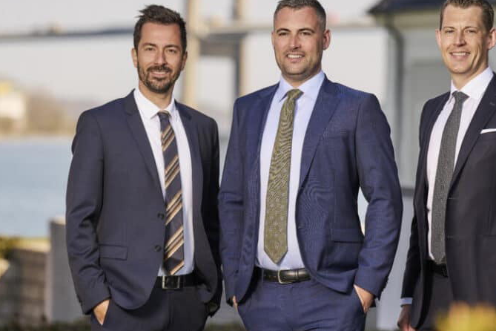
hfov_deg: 8.0
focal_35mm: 258
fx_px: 3554
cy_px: 139
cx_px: 300
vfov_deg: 5.3
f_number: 4
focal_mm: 176
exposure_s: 1/400
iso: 50
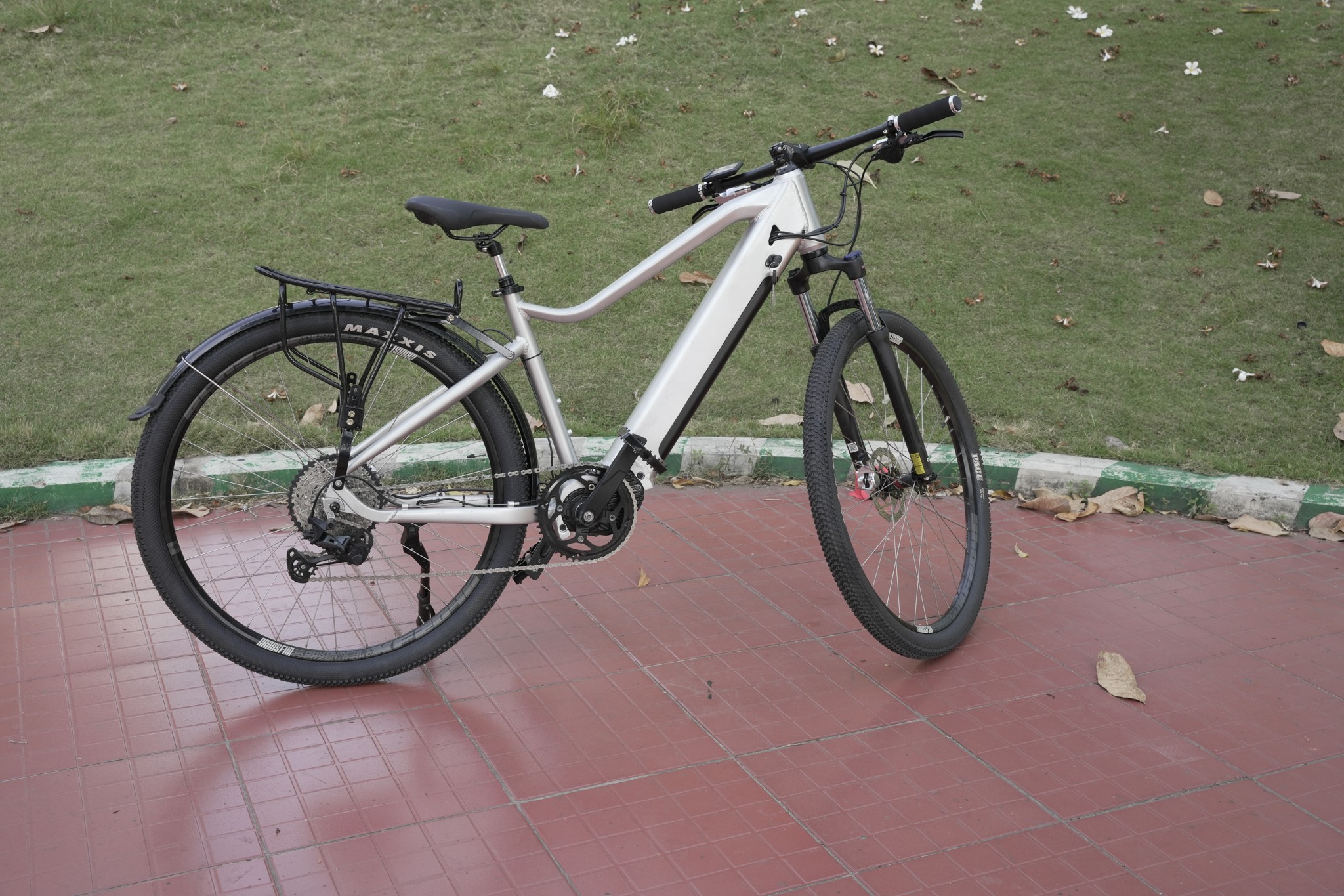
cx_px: 672
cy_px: 448
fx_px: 1471
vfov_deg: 33.9
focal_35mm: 39
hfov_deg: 49.1
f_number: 8
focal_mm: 39.4
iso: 400
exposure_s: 1/200
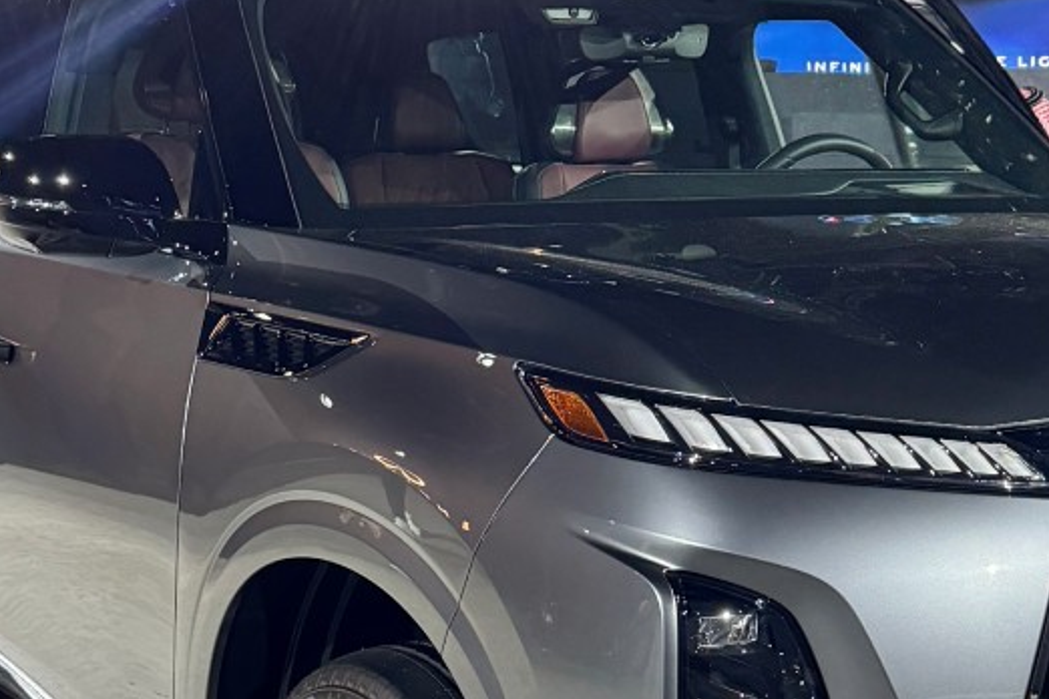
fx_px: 1428
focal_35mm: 49
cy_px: 603
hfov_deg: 39.4
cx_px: 768
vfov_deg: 26.8
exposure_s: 1/50
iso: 400
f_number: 1.78
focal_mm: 6.76
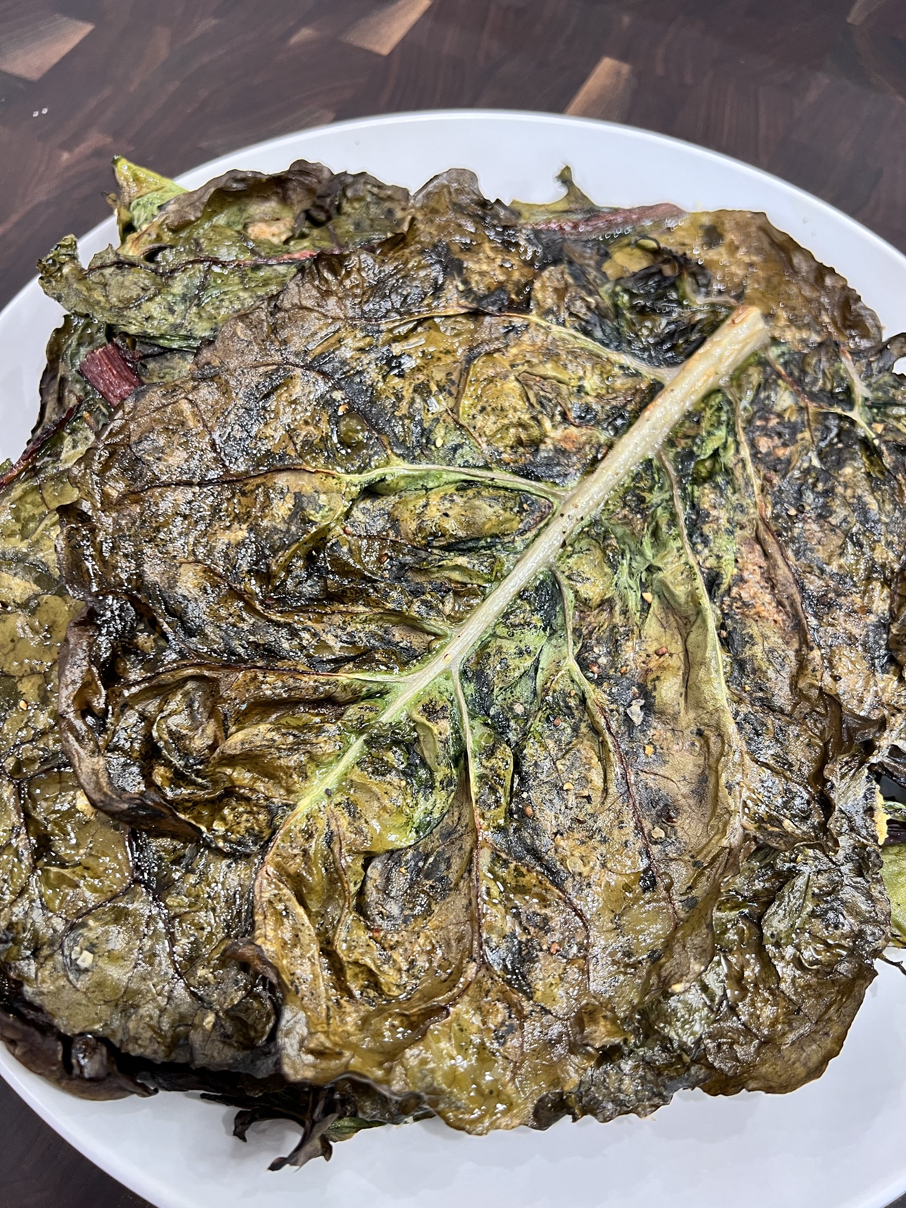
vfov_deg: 67.3
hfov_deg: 53.1
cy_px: 604
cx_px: 453
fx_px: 907
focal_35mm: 26
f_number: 1.5
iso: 100
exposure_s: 1/60
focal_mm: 5.7
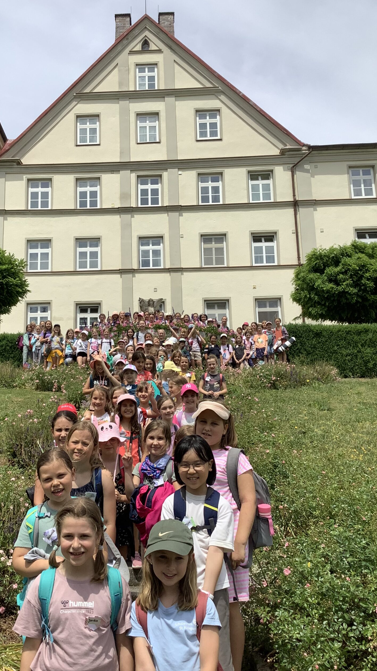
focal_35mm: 34
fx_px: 604
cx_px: 126
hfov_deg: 34.3
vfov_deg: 58.0
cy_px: 334
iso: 25
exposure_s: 1/1698
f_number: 2.4
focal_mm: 3.3
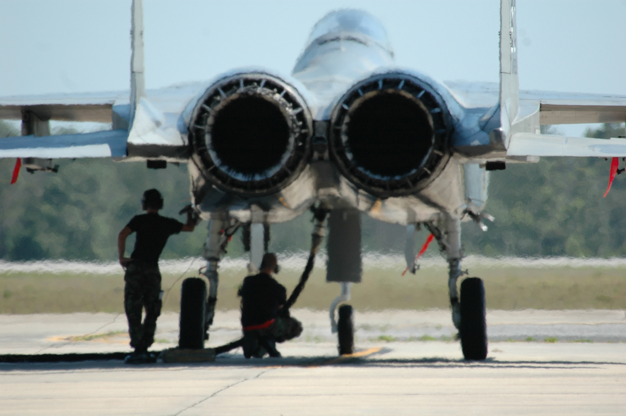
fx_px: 10424
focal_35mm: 600
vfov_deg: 2.3
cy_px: 208
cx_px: 313
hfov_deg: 3.4
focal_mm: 400
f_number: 5.6
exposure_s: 1/800
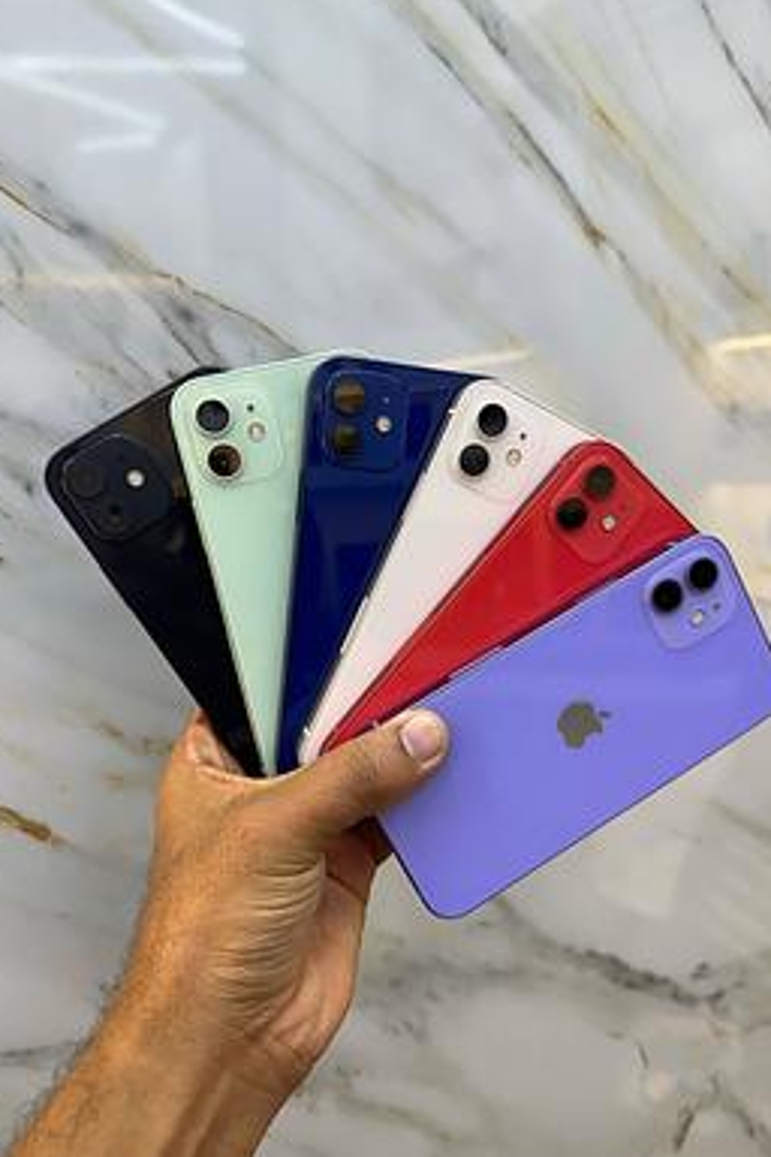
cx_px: 382
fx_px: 835
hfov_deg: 49.6
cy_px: 588
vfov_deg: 69.4
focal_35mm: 26
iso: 100
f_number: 1.78
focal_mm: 6.86
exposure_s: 1/120
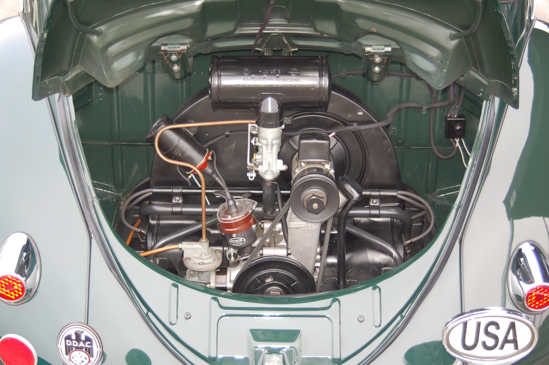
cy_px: 182
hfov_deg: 29.9
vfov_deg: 20.1
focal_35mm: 68
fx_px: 1028
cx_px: 274
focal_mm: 45
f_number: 4
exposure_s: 1/60
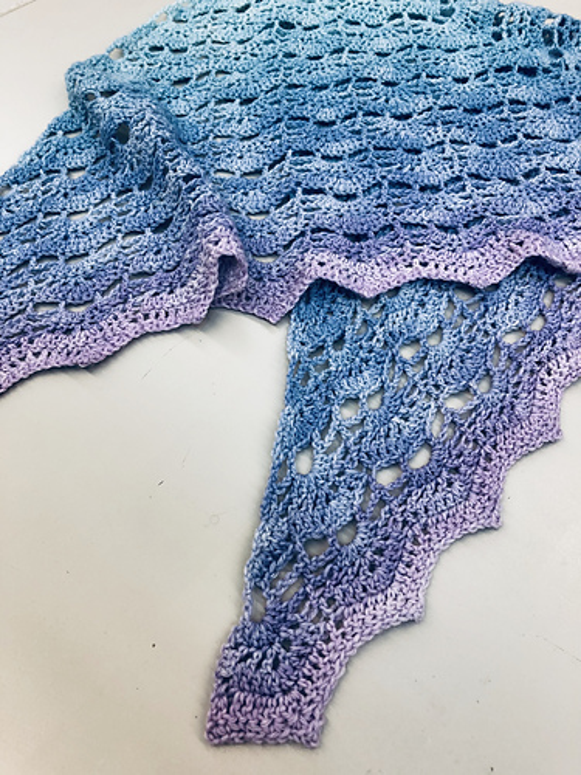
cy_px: 388
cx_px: 290
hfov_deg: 49.7
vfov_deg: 63.4
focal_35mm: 28
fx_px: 627
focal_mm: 3.99
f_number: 1.8
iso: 32
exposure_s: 1/40
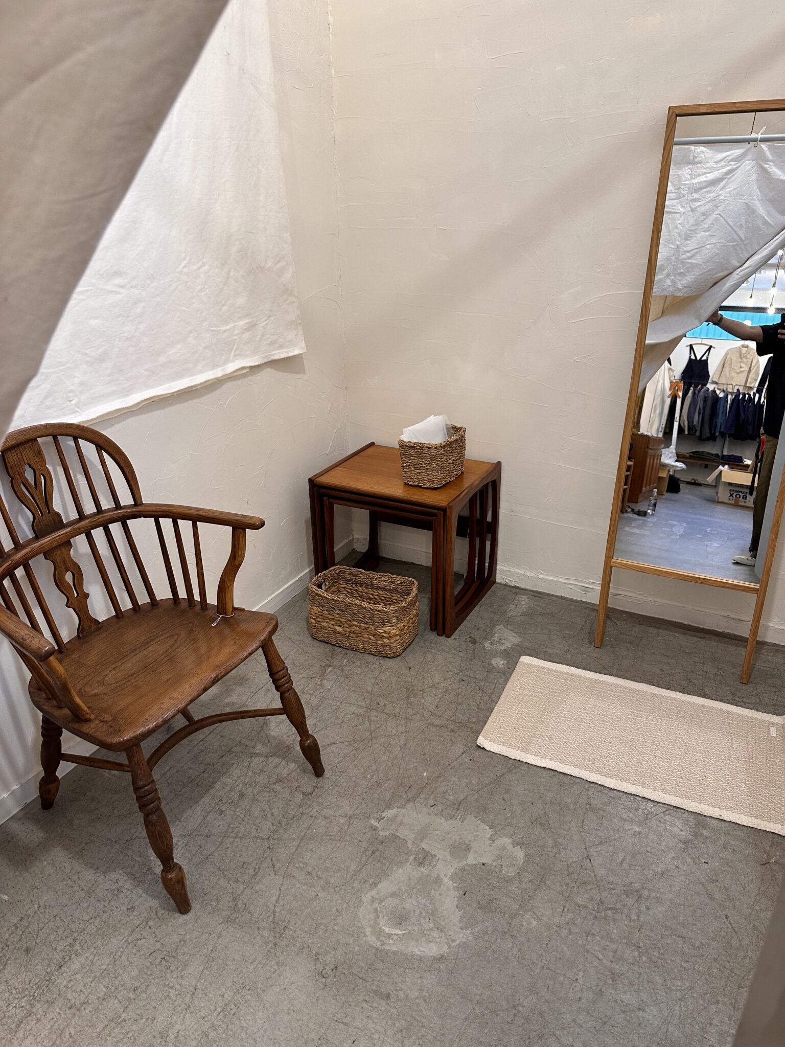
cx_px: 392
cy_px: 524
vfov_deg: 71.6
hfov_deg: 56.8
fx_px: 726
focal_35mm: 24
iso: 160
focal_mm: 6.86
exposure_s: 1/120
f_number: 1.78
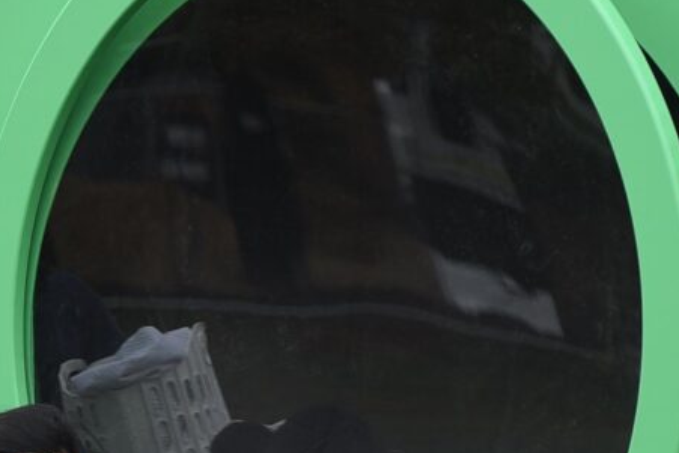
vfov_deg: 1.8
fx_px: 14451
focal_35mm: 766
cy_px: 314
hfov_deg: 2.7
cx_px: -583
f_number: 3.2
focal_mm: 135
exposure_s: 1/160
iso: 100
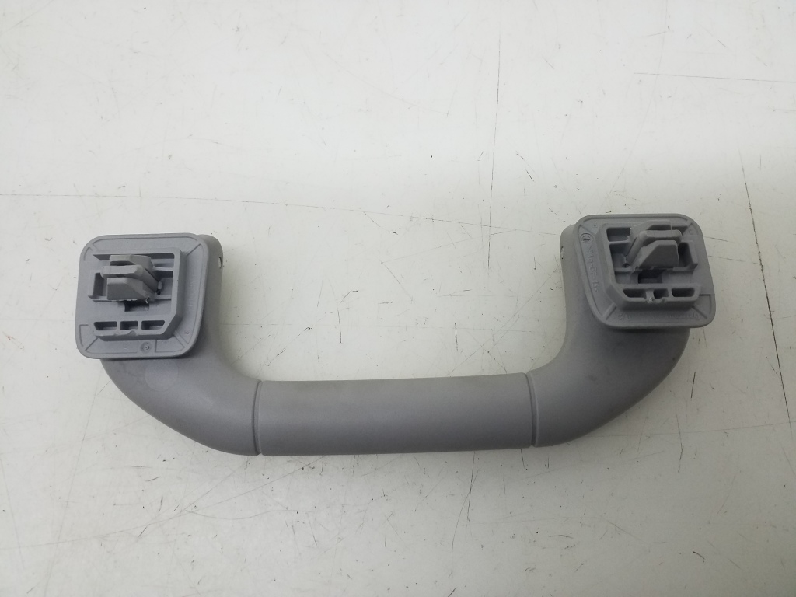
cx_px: 398
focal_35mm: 27
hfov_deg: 65.3
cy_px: 298
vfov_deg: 51.4
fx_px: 621
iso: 125
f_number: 1.9
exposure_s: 1/50
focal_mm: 3.6
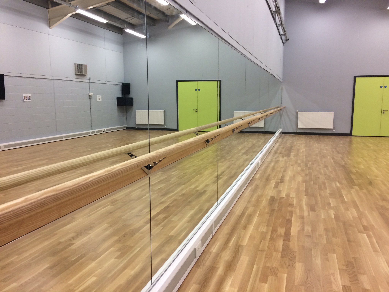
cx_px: 194
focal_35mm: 29
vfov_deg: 48.2
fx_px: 326
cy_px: 146
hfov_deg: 61.7
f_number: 2.2
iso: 40
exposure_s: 1/30
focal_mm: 4.15
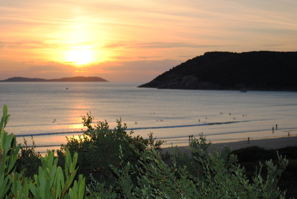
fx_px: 545
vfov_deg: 20.7
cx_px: 148
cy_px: 100
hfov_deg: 30.5
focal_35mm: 66
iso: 100
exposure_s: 1/200
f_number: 5.6
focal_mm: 44
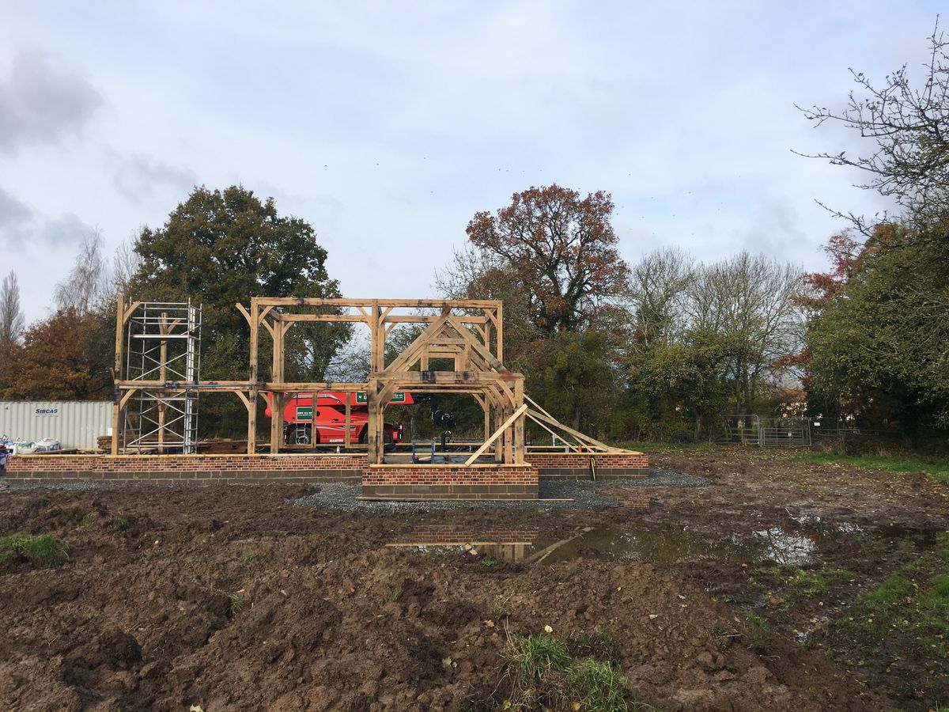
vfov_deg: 48.2
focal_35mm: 29
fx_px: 795
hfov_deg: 61.7
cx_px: 474
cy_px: 356
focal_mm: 4.15
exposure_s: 1/836
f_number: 2.2
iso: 25
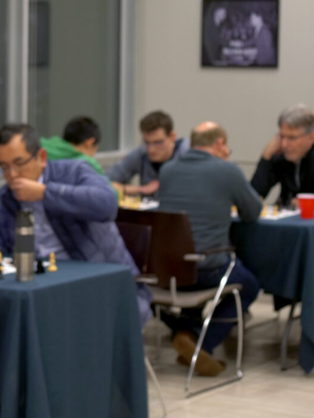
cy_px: 152
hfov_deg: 12.2
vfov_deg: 16.4
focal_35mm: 120
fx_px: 1451
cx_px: 18
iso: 400
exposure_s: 1/40
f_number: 2.8
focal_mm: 35
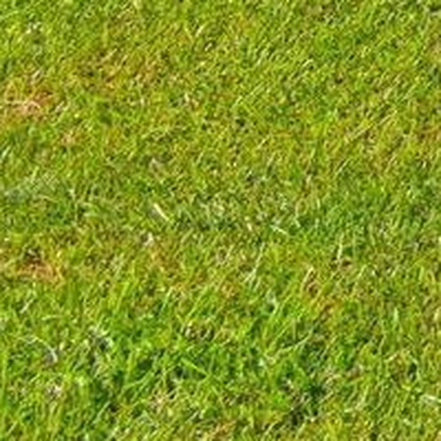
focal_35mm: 102
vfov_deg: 12.1
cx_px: 1685
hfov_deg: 8.7
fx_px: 1470
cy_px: -730
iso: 100
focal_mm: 10
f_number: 6.3
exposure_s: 1/160
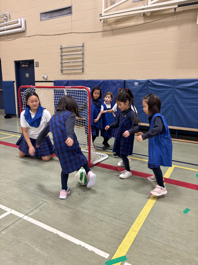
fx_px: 198
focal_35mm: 26
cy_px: 132
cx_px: 99
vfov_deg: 67.3
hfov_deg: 53.1
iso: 160
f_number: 1.6
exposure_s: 1/60
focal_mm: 5.96
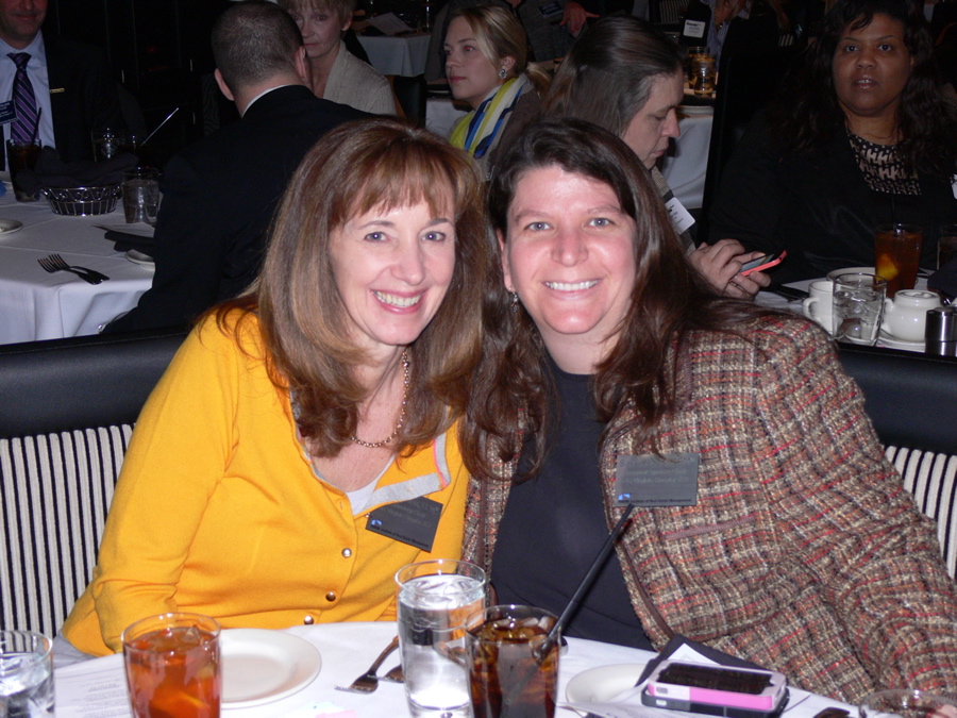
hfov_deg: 31.2
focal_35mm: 62
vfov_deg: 23.7
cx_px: 478
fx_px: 1714
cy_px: 359
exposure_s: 1/30
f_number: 3.2
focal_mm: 13
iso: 100
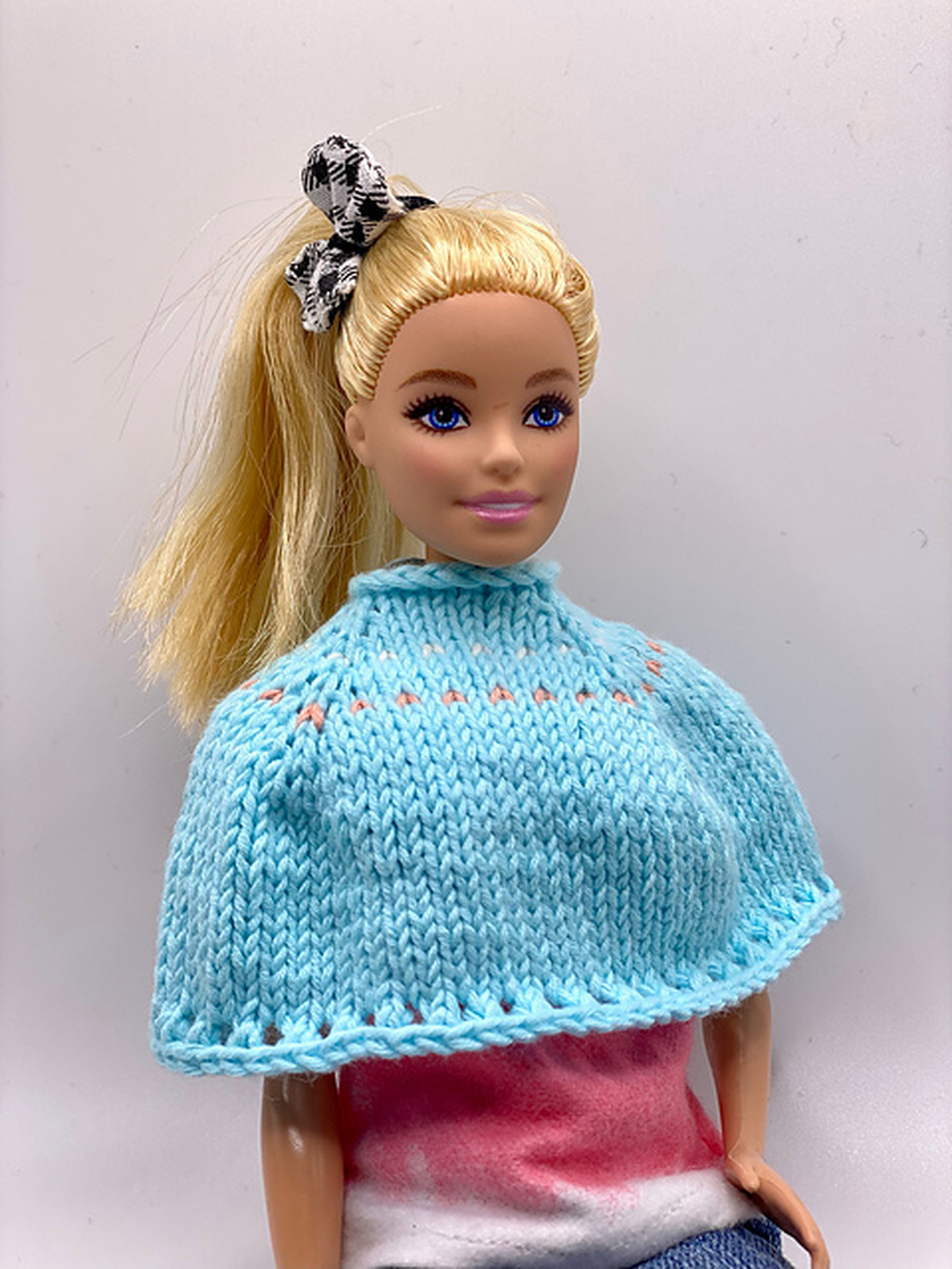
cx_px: 476
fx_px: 1907
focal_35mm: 52
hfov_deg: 28.0
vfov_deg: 36.8
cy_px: 634
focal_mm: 6
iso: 20
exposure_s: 1/165
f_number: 2
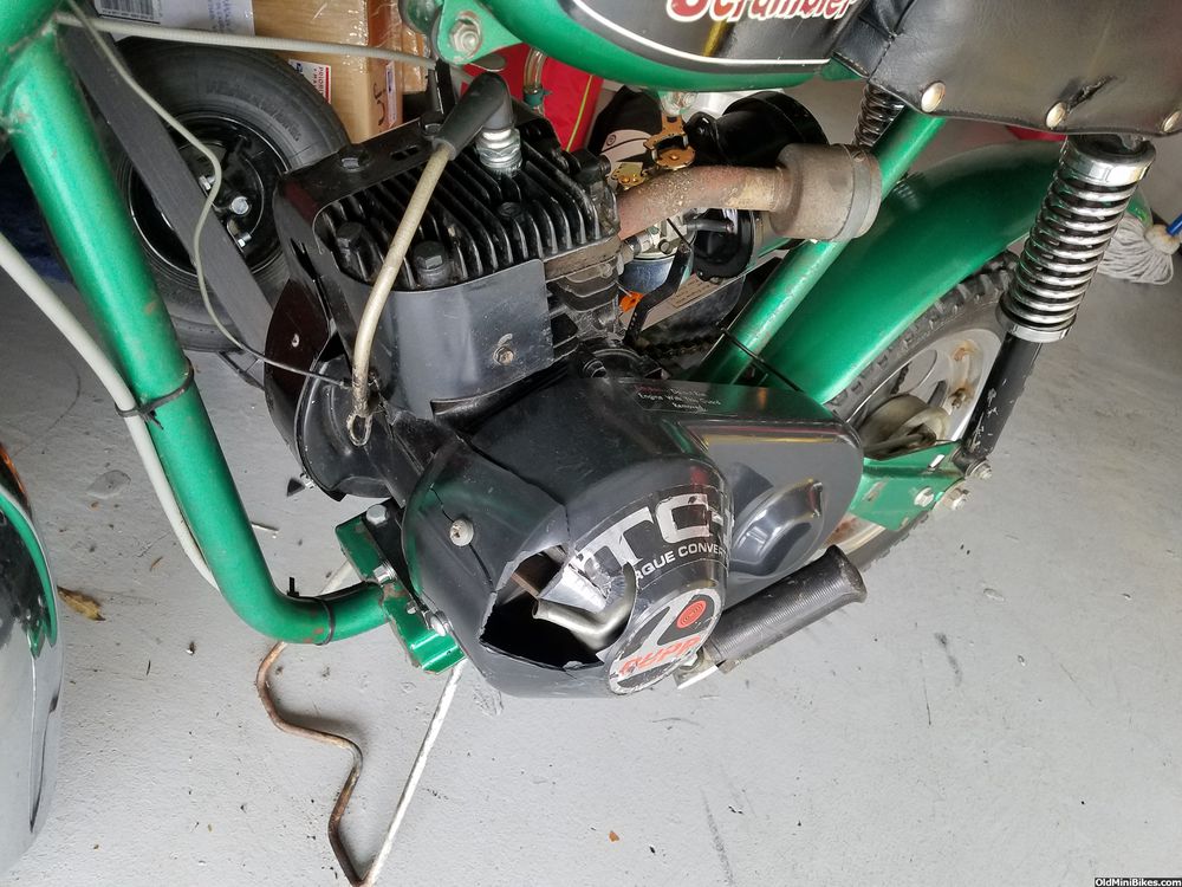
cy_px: 444
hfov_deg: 67.3
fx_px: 888
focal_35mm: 26
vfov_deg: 53.1
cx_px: 591
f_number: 1.7
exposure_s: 1/30
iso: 160
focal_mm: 4.2
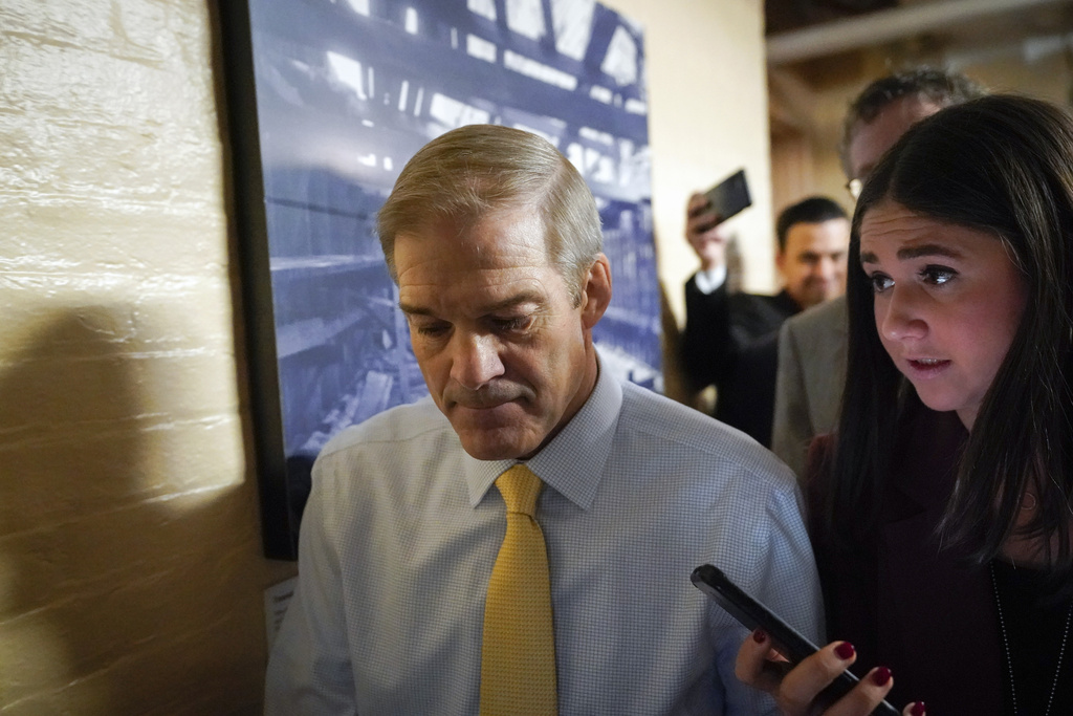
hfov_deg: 60.3
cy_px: 358
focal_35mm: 31
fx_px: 924
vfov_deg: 42.3
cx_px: 536
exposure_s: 1/320
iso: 12800
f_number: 2.8
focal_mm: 31
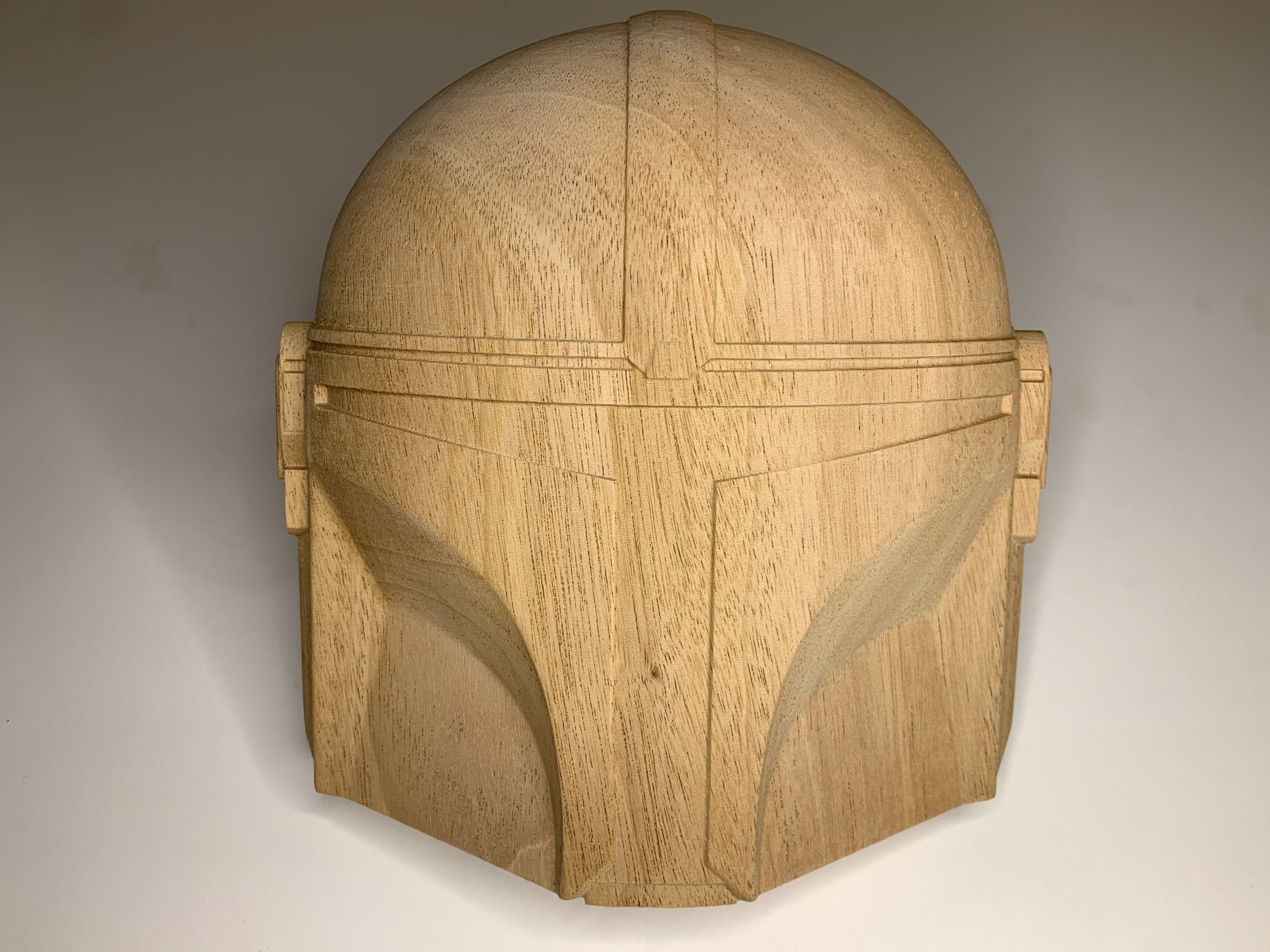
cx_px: 635
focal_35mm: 26
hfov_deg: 67.3
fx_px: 954
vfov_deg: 53.1
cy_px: 476
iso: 32
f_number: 1.8
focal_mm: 4.25
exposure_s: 1/120
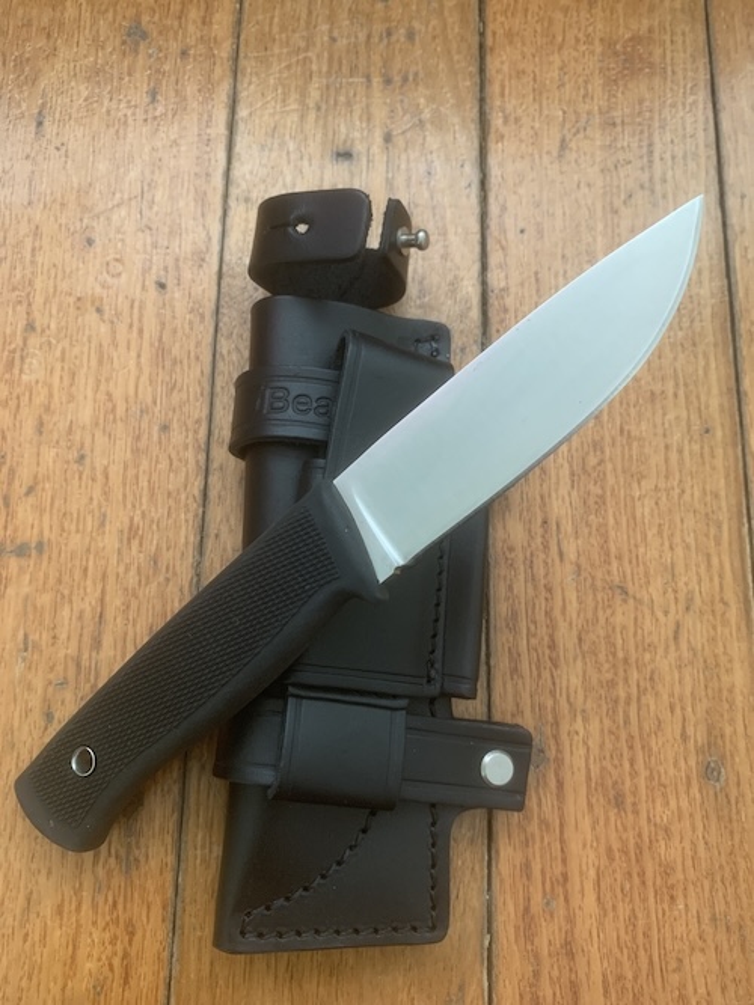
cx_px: 377
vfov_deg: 67.3
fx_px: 755
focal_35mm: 26
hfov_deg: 53.0
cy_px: 502
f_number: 1.8
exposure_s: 1/60
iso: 250
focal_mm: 4.25
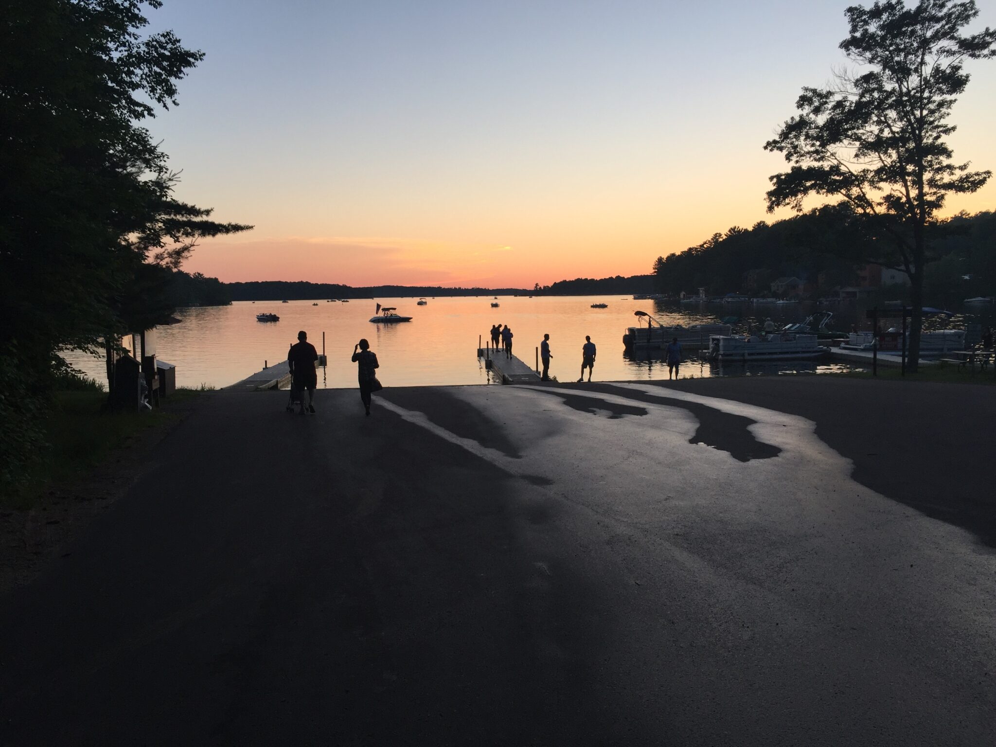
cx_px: 498
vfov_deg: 48.2
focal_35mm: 29
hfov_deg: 61.7
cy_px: 374
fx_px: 834
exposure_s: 1/226
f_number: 2.2
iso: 32
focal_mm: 4.15
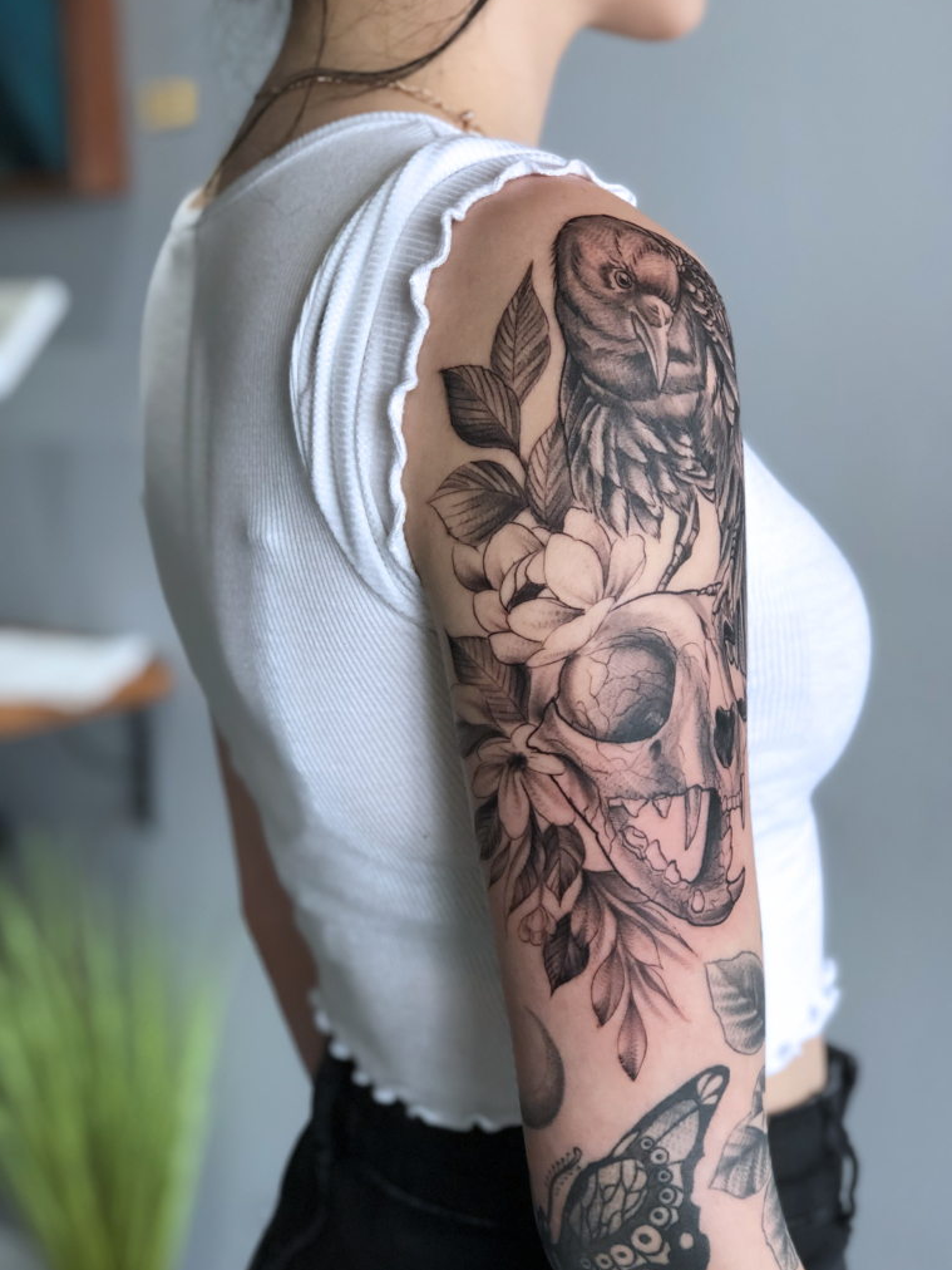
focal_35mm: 58
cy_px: 630
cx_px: 484
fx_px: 2127
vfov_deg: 33.2
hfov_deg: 25.2
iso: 64
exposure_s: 1/30
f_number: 2.8
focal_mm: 6.6
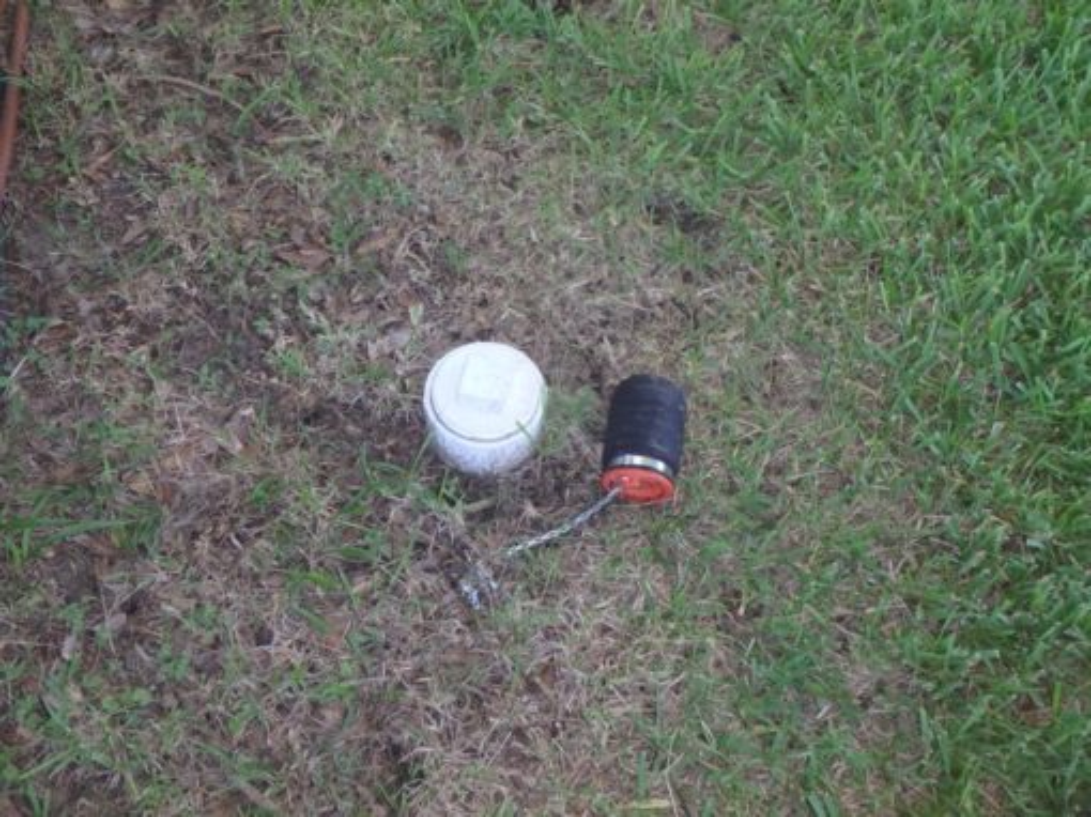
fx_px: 1134
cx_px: 546
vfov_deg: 39.6
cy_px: 408
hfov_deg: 51.4
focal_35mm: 36
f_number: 5
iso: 400
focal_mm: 6.4
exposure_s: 1/40
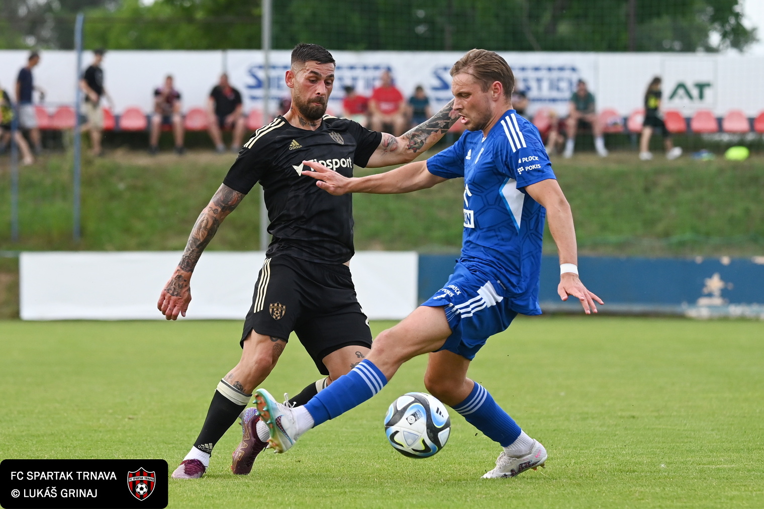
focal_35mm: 185
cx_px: 382
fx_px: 3925
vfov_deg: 7.4
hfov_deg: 11.1
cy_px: 254
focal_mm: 185
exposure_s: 1/2000
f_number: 5
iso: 1000
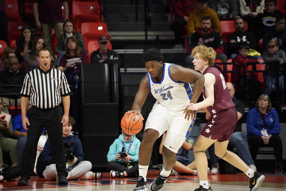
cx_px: 143
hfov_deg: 8.2
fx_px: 1986
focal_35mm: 250
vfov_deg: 5.5
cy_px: 95
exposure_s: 1/1000
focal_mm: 249
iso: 12800
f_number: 6.3
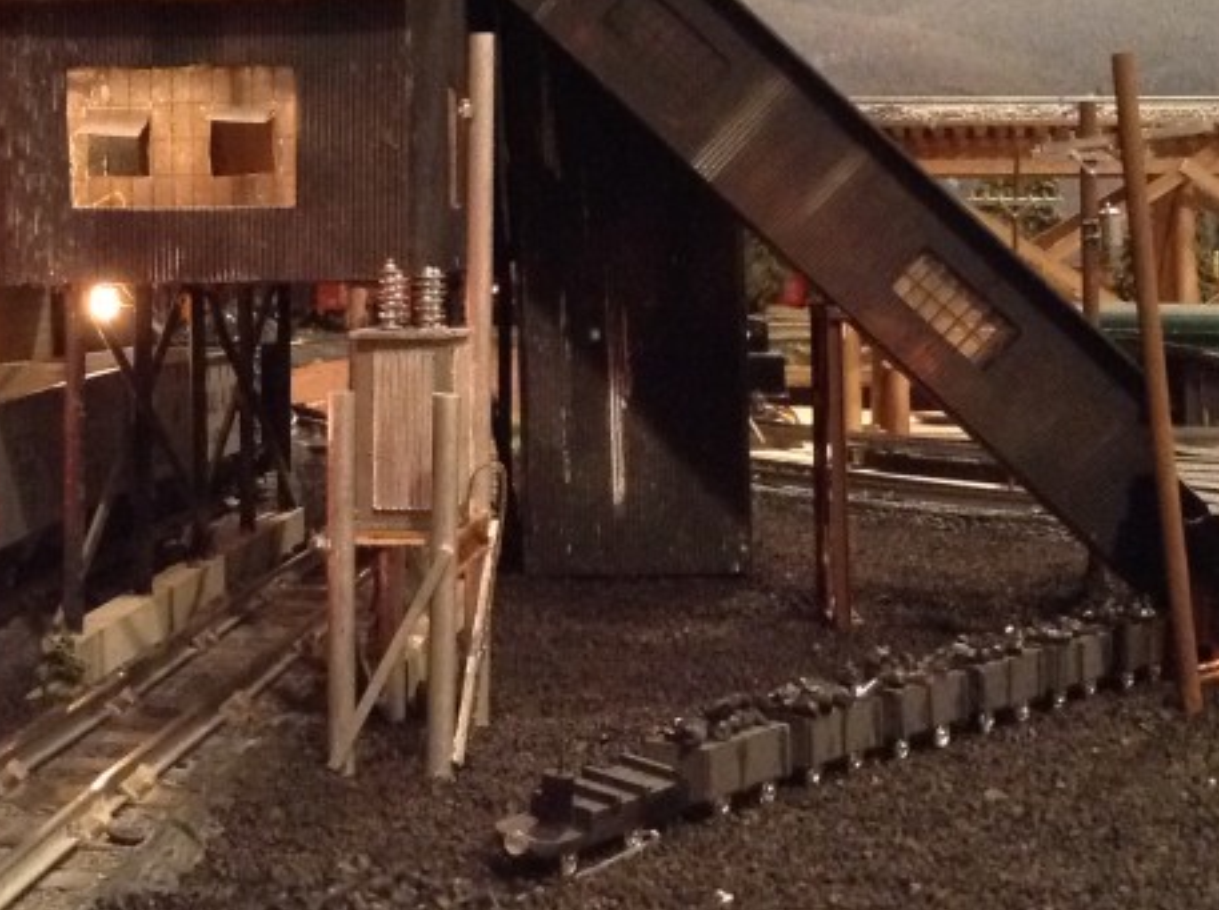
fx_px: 2601
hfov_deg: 26.1
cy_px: 328
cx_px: 347
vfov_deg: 19.8
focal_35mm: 74
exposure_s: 1/15
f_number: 2.4
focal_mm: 3.3
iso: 400
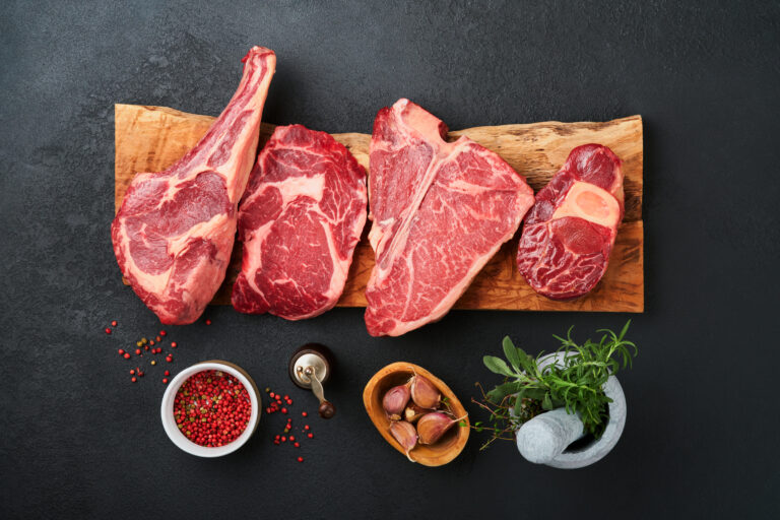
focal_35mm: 90
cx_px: 390
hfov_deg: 22.6
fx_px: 1950
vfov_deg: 15.2
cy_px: 260
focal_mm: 60
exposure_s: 1/160
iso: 160
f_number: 9
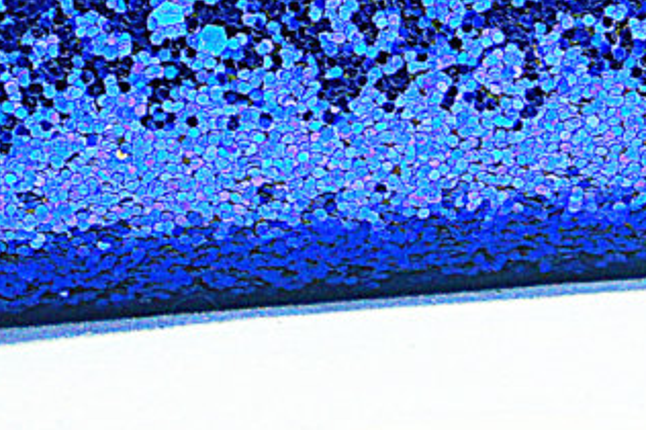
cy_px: -476
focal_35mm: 498
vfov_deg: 2.7
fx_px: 8927
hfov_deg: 4.1
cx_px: 149
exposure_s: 1/8
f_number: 9
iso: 200
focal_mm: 70
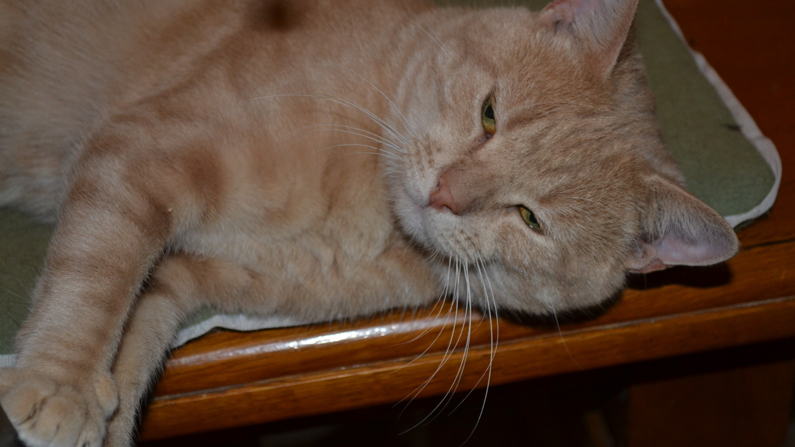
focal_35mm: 70
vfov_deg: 17.2
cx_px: 393
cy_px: 208
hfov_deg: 30.2
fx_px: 1476
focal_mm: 44
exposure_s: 1/60
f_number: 5.3
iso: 800
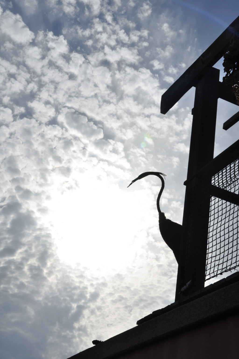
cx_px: 120
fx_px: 569
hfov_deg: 23.7
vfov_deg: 35.1
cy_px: 180
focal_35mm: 57
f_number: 18
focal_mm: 38
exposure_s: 1/400
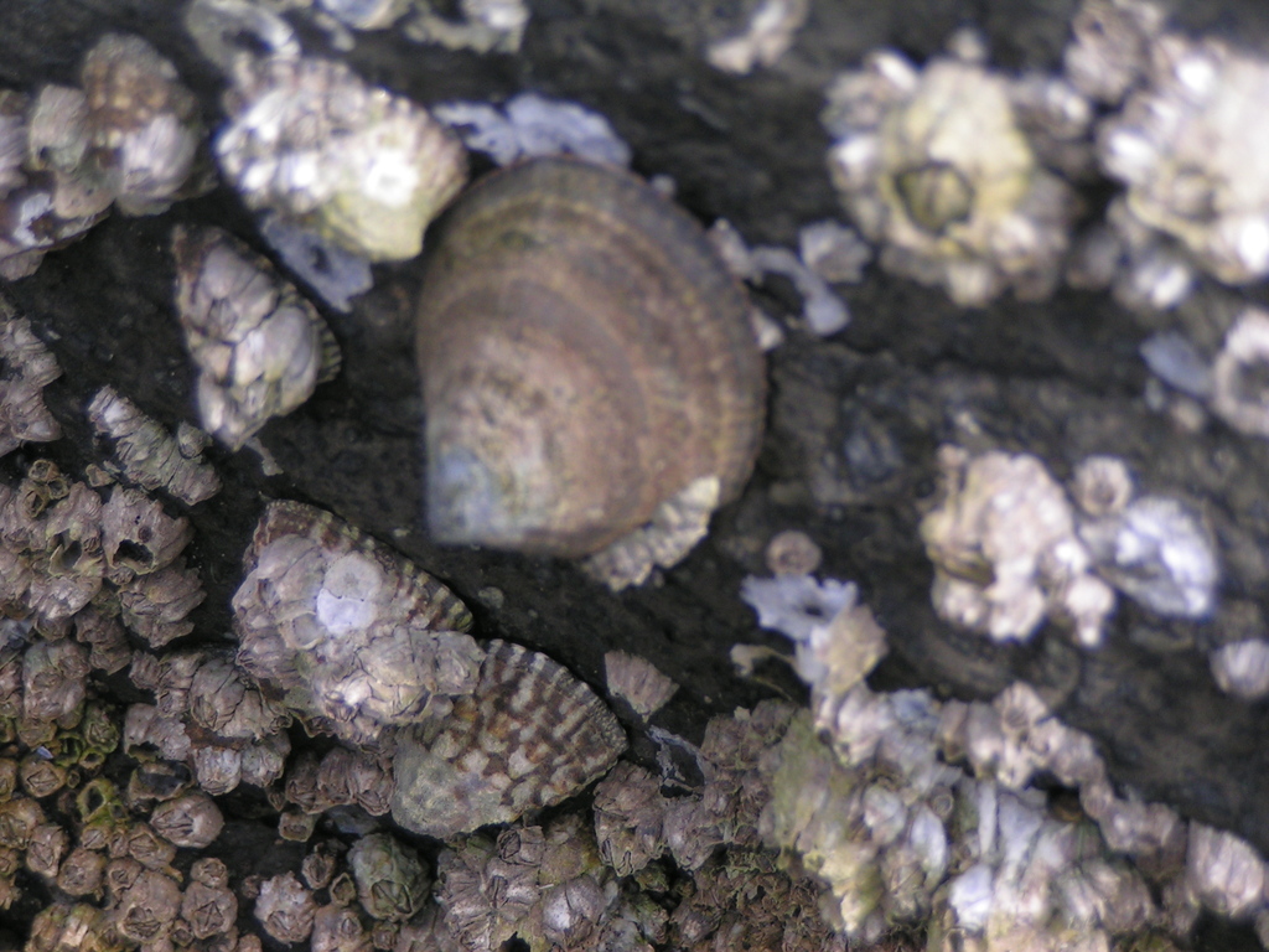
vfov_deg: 10.4
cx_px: 634
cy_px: 476
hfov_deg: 13.8
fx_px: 5242
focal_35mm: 143
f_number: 3.5
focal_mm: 21.9
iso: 50
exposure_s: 1/320
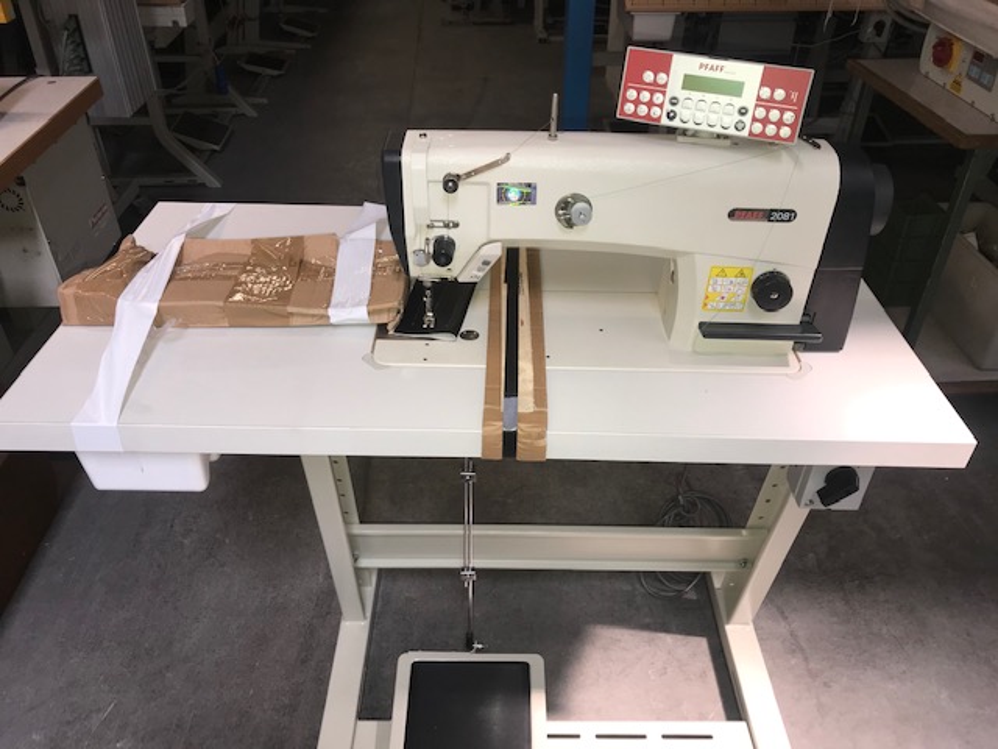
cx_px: 499
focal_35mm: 28
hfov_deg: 63.4
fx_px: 807
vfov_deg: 49.7
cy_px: 374
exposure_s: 1/43
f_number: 1.8
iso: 20
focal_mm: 3.99
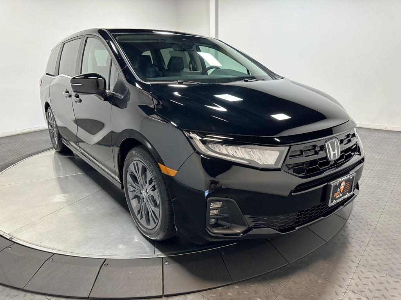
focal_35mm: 24
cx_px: 200
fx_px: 278
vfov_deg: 56.8
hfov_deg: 71.6
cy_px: 150
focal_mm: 6.86
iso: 500
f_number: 1.78
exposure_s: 1/60
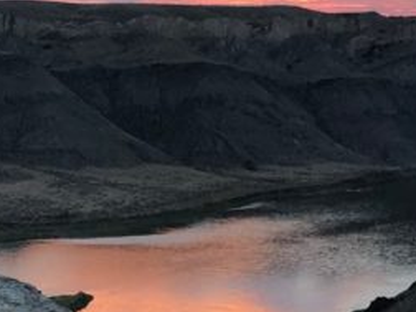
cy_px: 130
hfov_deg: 16.4
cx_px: -116
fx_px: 1370
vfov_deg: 13.0
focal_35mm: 114
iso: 20
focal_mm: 3.99
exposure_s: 1/40
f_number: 1.8
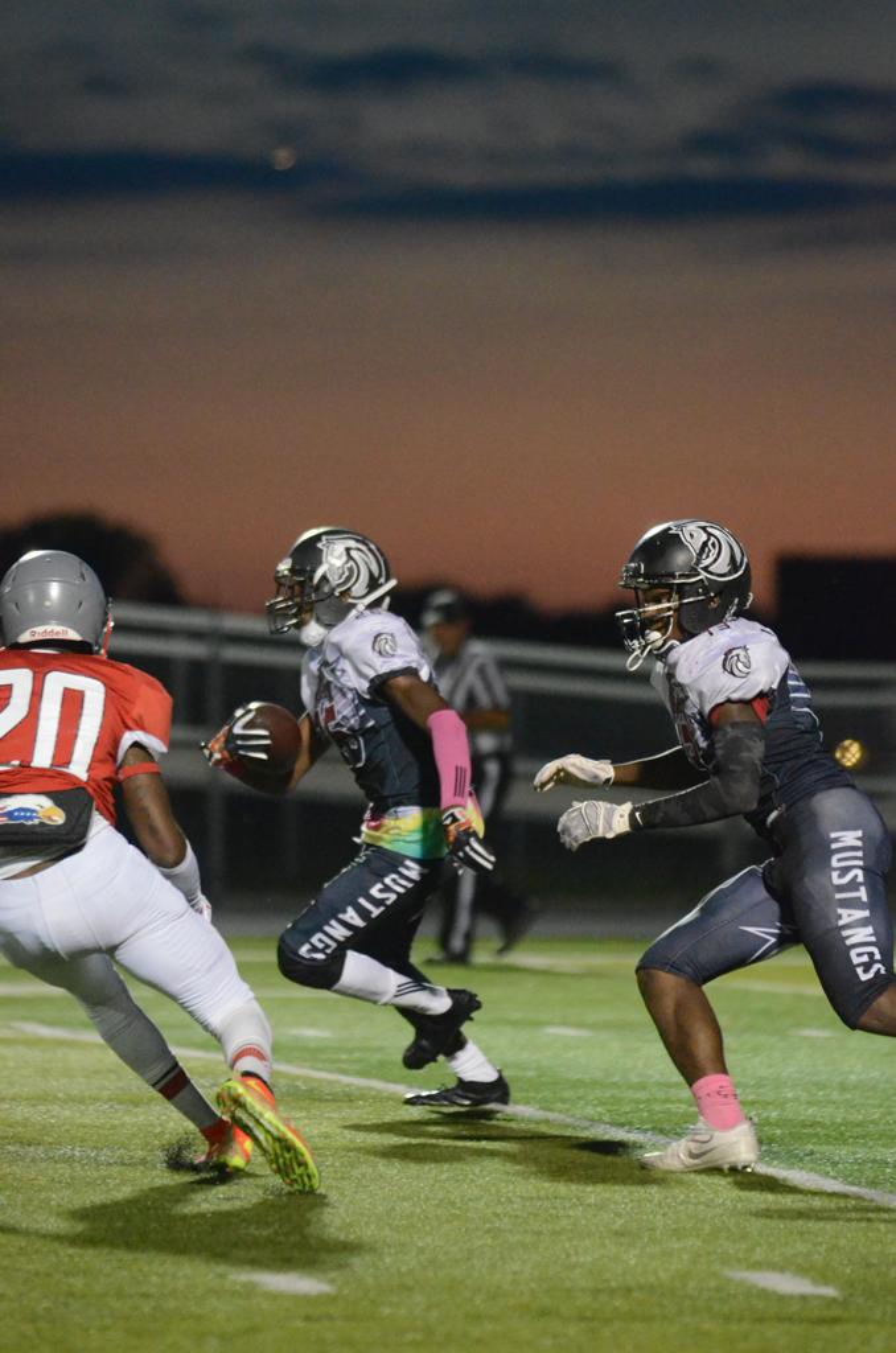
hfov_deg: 5.2
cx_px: 448
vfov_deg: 7.9
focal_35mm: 262
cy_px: 676
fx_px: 9846
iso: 6400
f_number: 3.2
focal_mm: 175
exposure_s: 1/1000
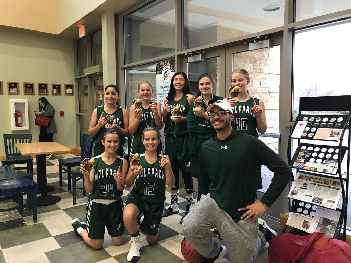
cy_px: 132
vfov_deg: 49.7
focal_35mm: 28
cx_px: 176
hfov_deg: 63.4
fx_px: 284
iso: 80
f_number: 1.8
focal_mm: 3.99
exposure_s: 1/15
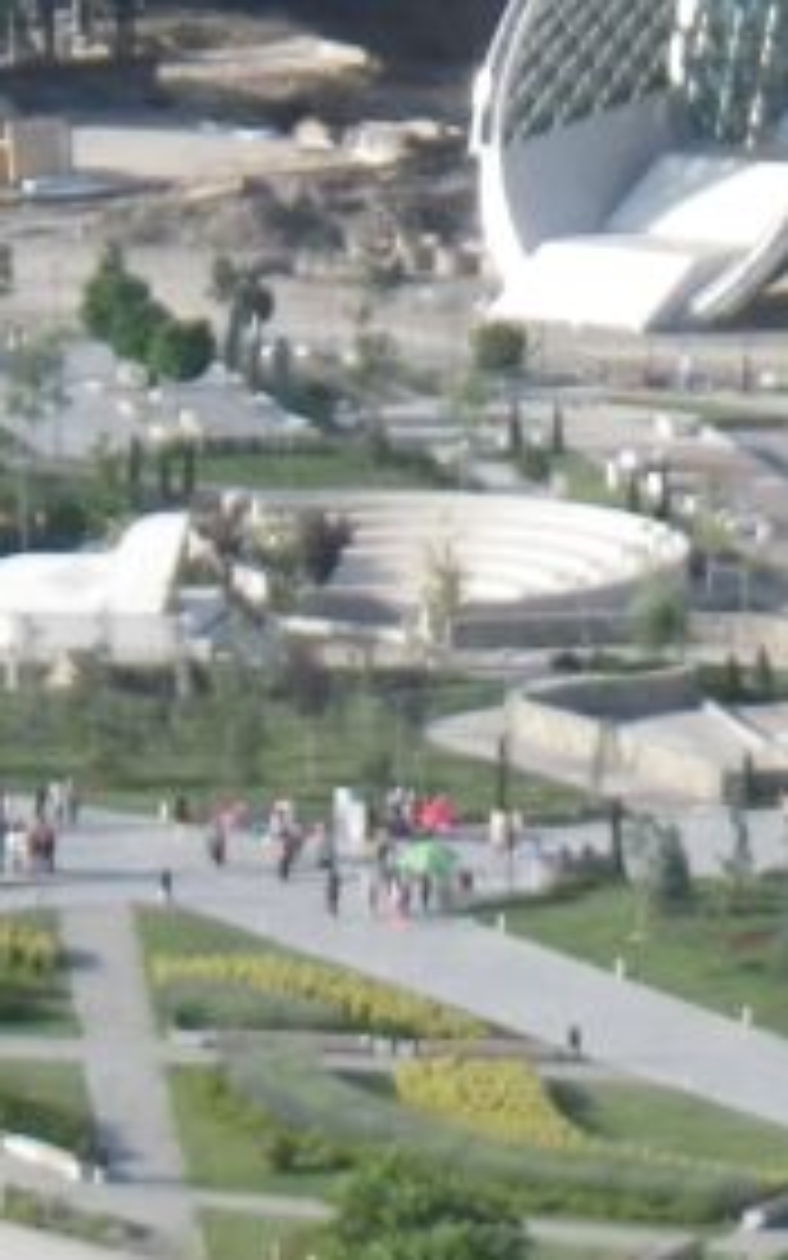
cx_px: 991
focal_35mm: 530
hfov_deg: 2.5
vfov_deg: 4.0
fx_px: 18211
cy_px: 243
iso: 125
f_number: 5.5
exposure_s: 1/250
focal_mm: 25
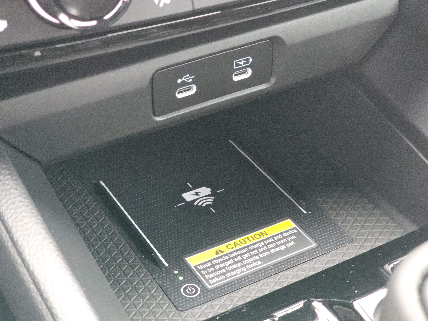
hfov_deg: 28.2
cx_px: 214
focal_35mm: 69
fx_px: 853
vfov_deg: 21.3
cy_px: 160
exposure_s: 1/240
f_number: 2.4
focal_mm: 7.9
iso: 1000
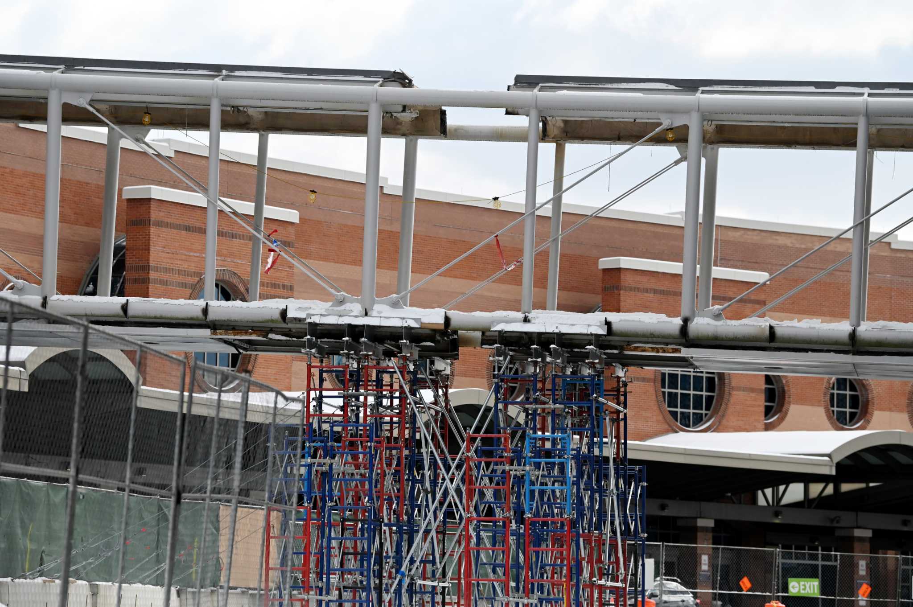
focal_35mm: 160
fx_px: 4054
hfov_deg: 12.8
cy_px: 304
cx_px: 456
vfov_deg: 8.6
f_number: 5
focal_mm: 160
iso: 1400
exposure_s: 1/8000
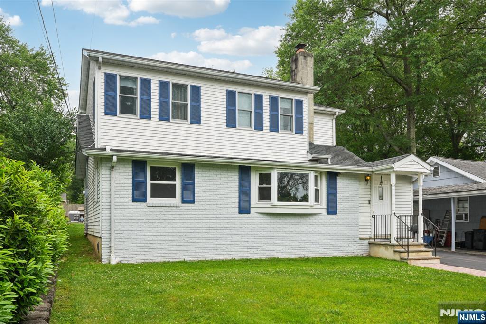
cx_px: 243
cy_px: 162
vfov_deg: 44.9
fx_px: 391
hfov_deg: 63.7
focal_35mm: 29
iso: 100
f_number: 10
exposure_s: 1/60
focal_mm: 29
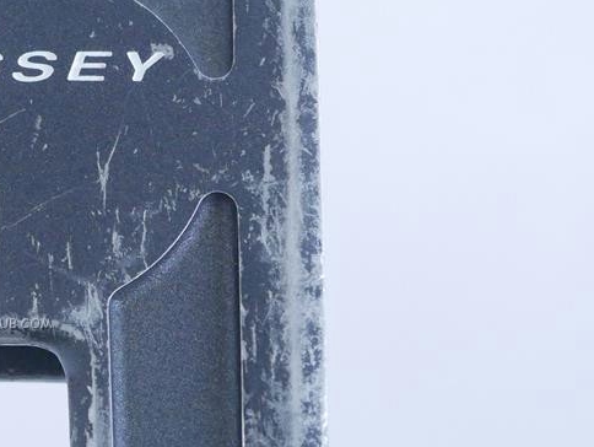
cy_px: 212
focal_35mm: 132
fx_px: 2267
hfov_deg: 14.6
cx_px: -34
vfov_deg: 11.3
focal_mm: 25
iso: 1600
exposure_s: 1/80
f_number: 4.5
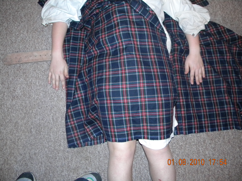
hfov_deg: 63.4
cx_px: 121
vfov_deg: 49.7
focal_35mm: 28
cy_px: 90
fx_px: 196
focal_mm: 5
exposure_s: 1/26
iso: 400
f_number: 3.5
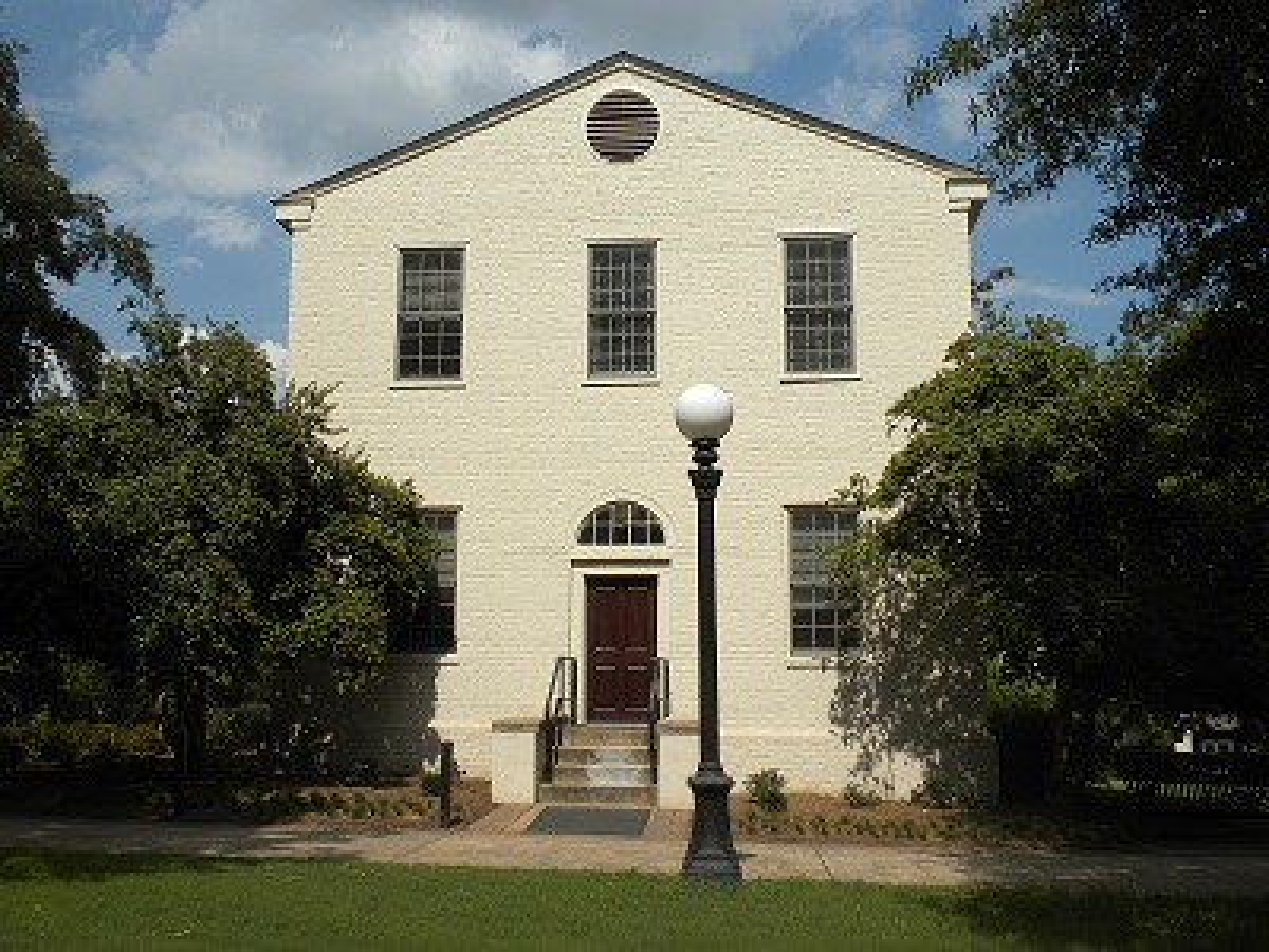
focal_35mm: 37
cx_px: 634
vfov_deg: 38.7
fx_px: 1356
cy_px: 476
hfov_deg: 50.1
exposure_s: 1/208
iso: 64
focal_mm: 6.6
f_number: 10
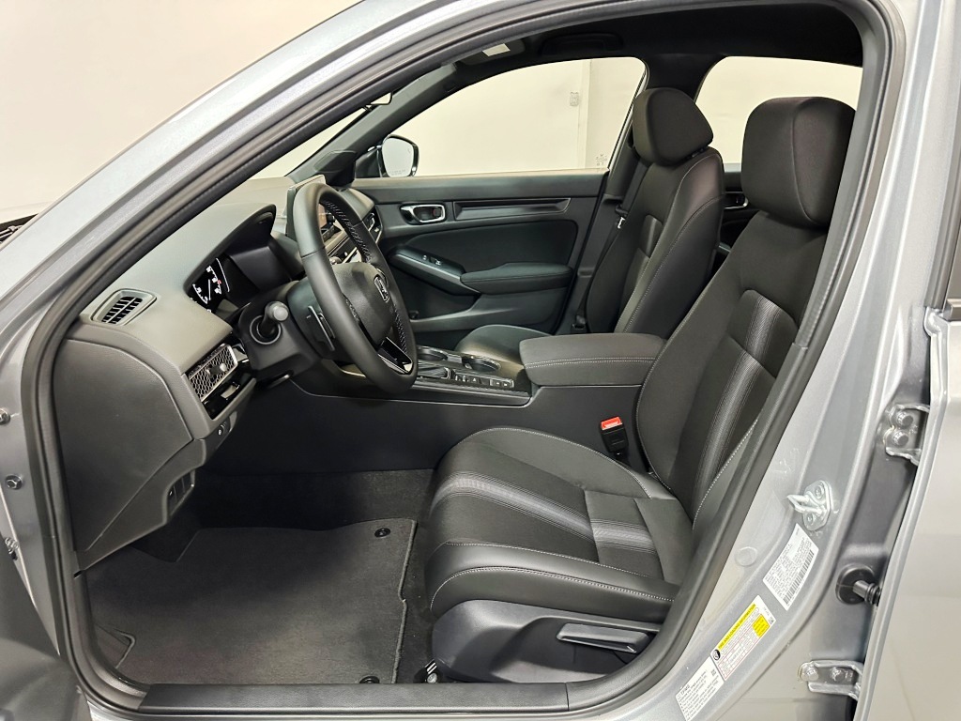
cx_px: 480
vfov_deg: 56.8
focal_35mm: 24
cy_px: 360
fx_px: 666
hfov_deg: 71.6
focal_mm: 6.86
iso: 800
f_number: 1.78
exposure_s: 1/40
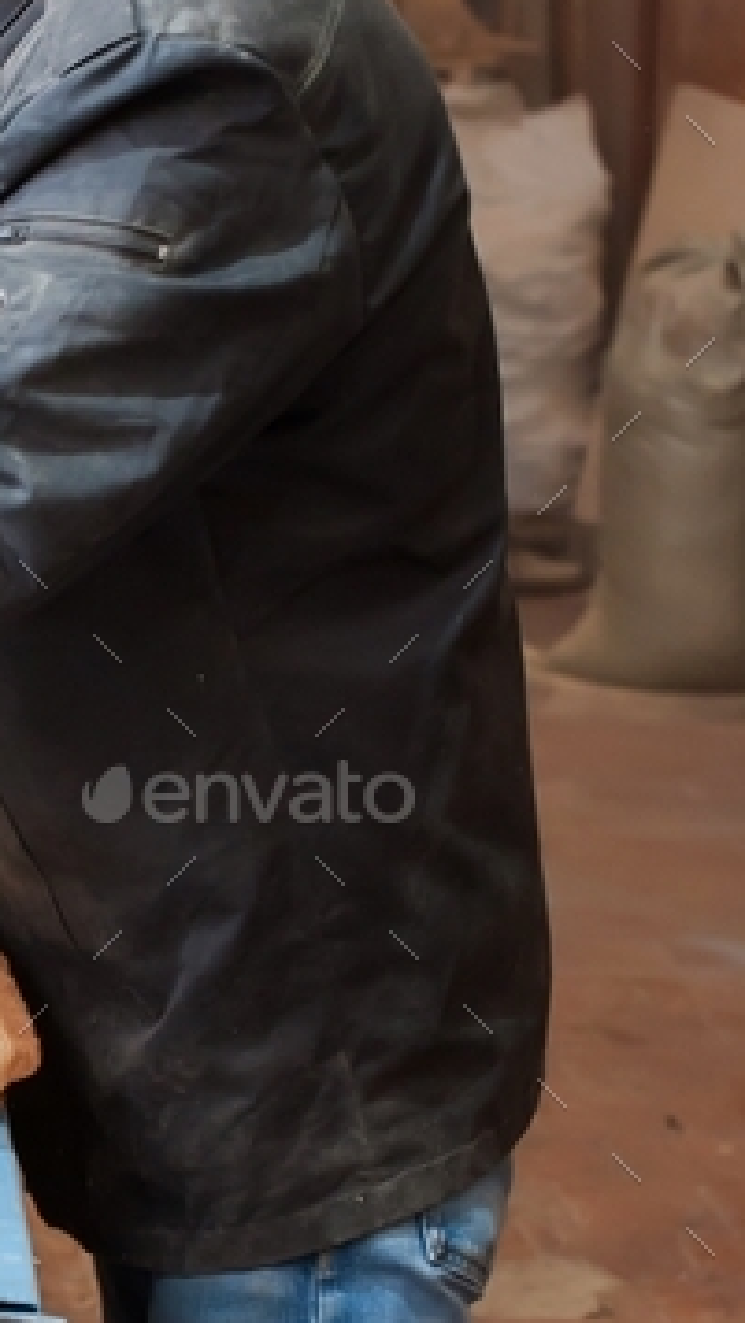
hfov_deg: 9.1
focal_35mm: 130
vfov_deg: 16.5
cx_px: -319
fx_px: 4562
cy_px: 773
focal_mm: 50
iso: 1000
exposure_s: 1/60
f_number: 5.6
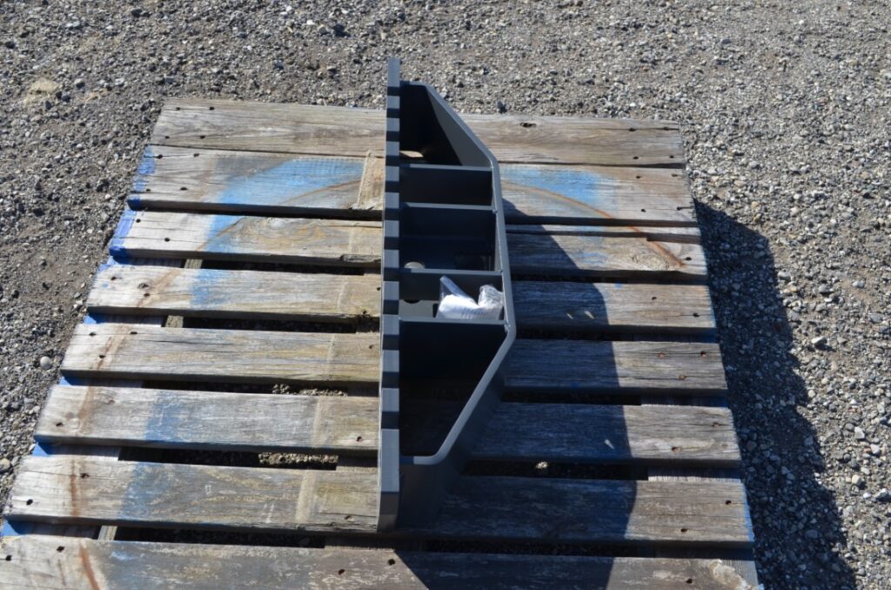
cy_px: 295
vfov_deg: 36.7
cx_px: 446
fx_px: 889
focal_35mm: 36
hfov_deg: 53.2
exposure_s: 1/250
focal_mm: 24
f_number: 8
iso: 160
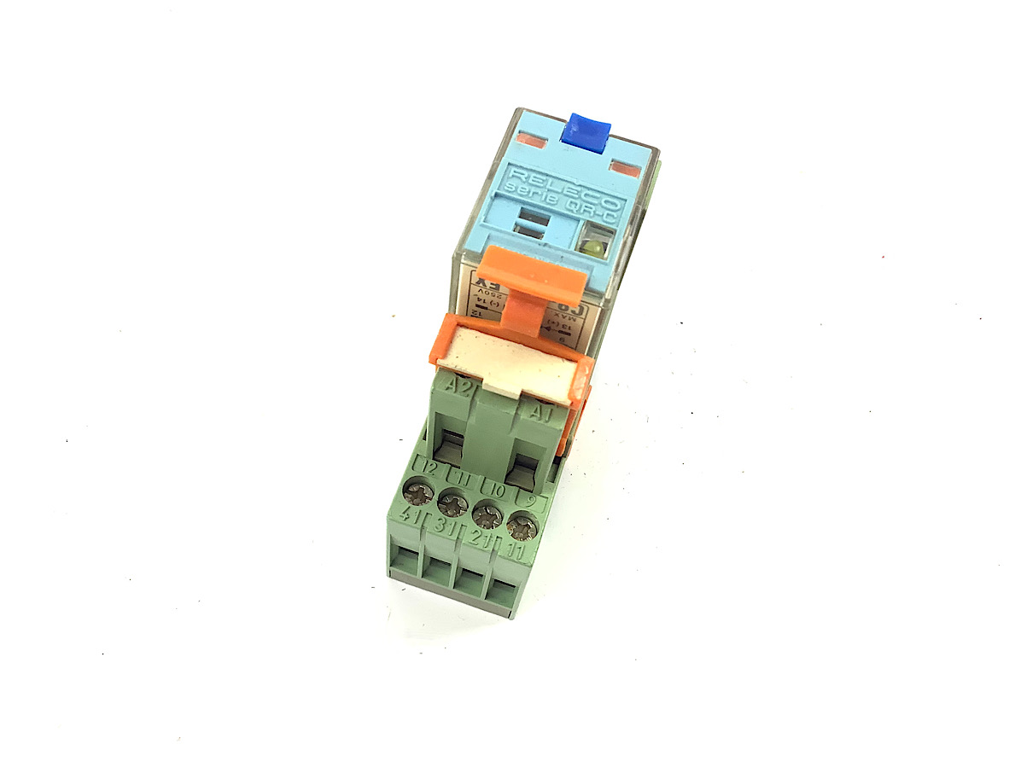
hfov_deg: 58.3
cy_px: 380
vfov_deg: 45.4
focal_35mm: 31
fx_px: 909
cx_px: 508
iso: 80
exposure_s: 1/50
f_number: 2.4
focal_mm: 3.3
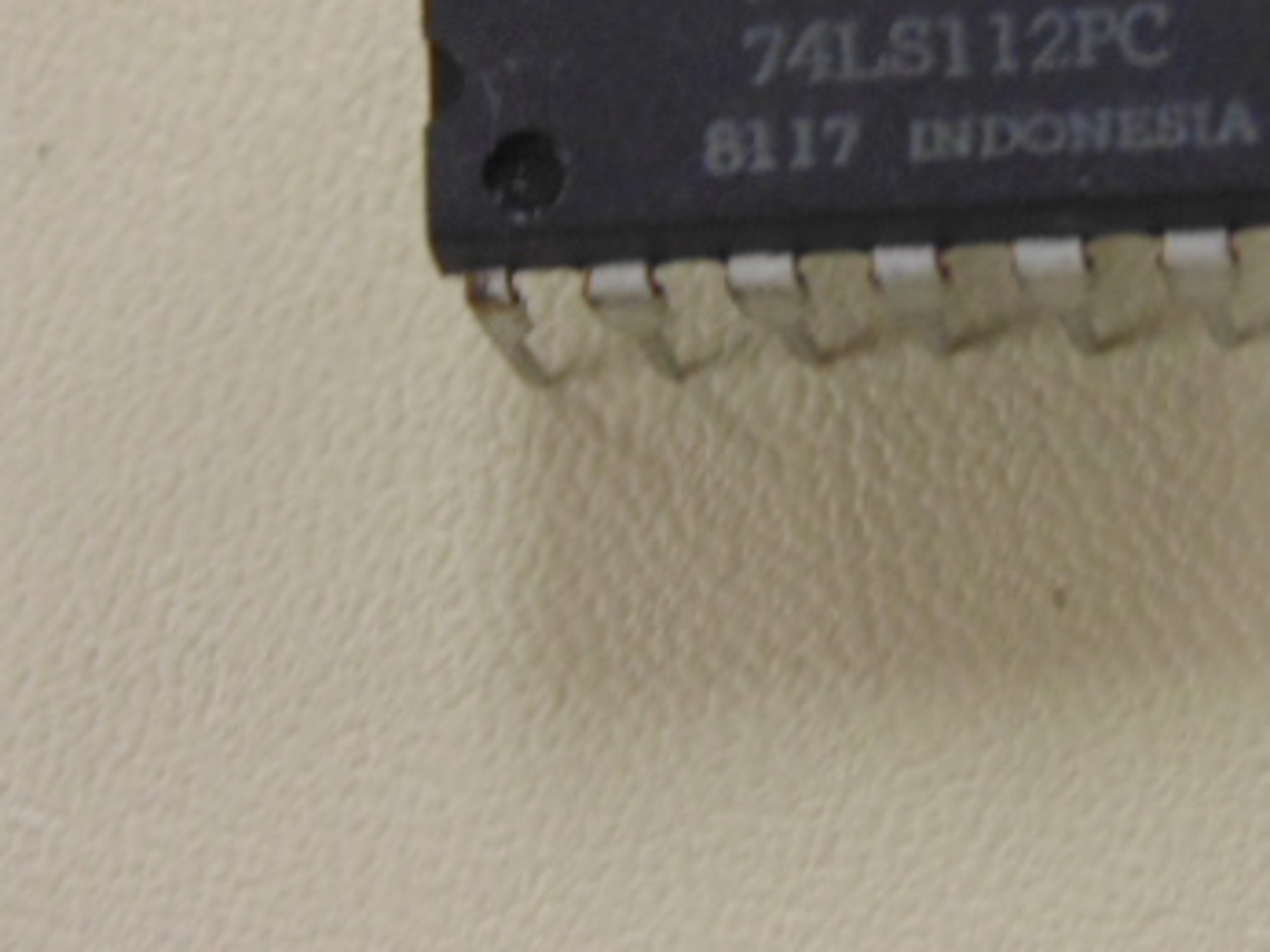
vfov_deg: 8.2
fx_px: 6638
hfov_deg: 10.9
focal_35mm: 181
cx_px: 1025
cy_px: 190
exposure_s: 1/30
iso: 400
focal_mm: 17.5
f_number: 4.6
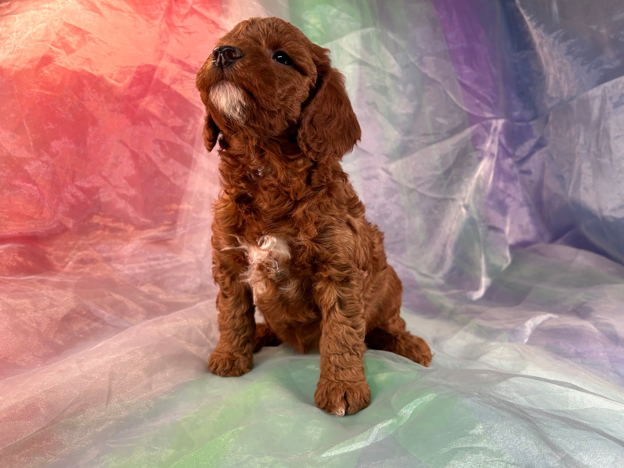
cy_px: 234
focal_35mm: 26
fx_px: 469
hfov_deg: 67.3
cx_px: 312
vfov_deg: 53.1
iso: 50
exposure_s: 1/120
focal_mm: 5.7
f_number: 1.5
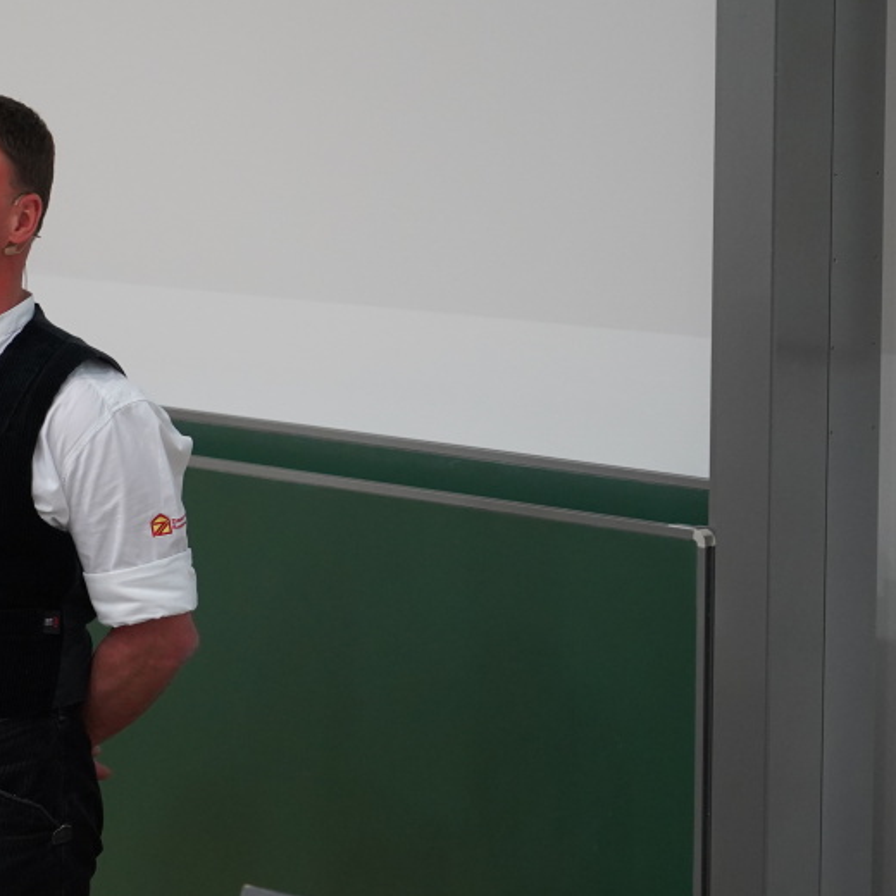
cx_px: -48
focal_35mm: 151
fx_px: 4422
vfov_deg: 11.6
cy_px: 362
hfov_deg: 11.4
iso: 2500
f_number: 4
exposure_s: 1/160
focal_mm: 77
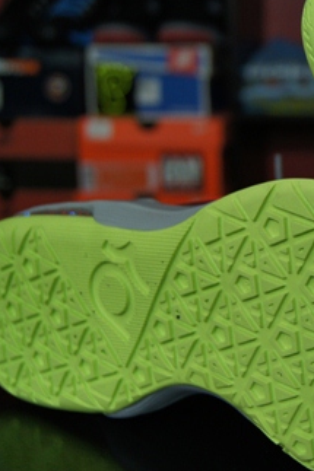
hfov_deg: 18.2
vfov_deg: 28.8
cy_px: 215
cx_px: 403
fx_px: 917
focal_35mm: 70
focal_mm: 26
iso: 400
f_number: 4
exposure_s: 1/40
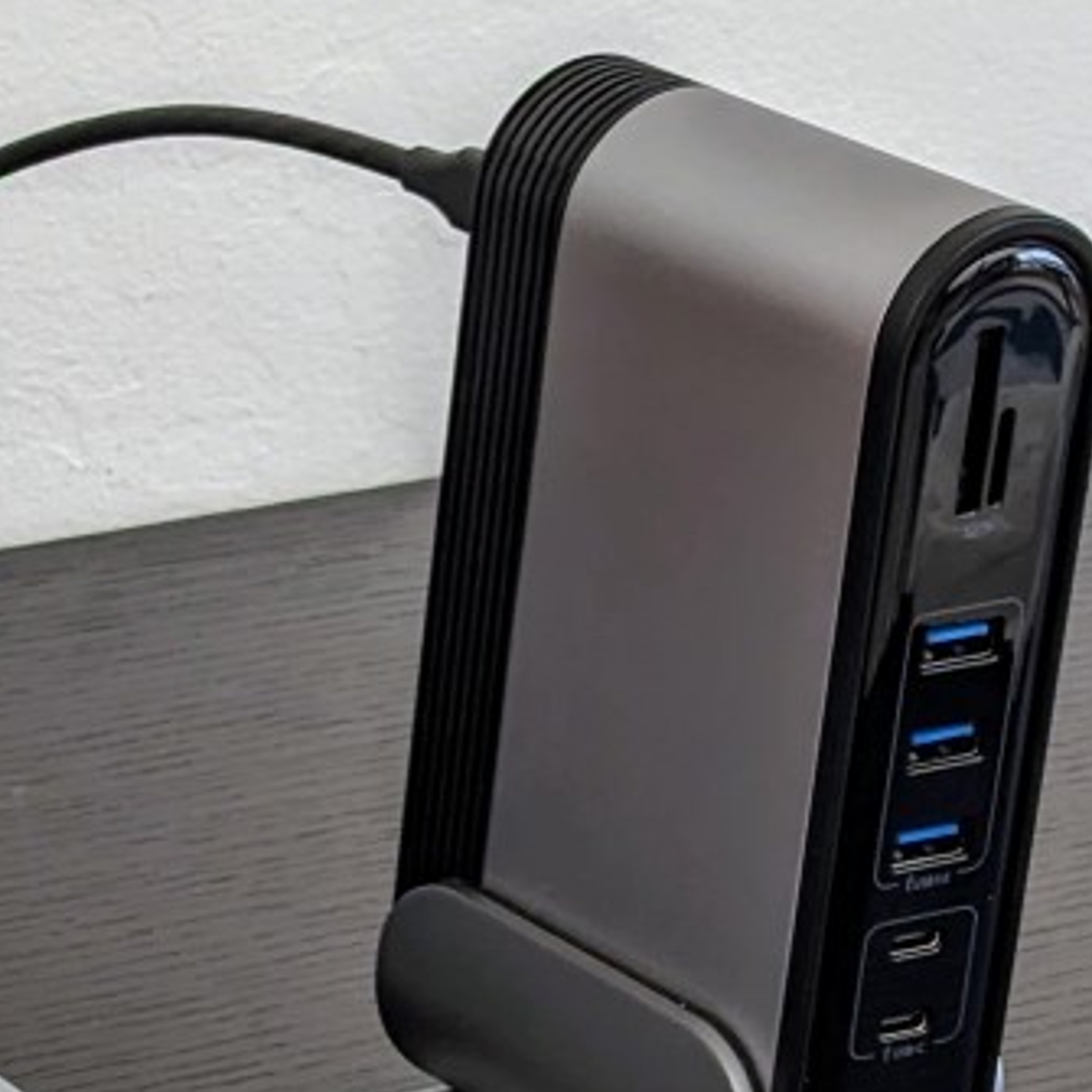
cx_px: -1040
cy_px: 991
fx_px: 6496
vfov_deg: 9.6
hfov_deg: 9.1
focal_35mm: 182
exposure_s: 1/40
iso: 55
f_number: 1.85
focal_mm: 6.81
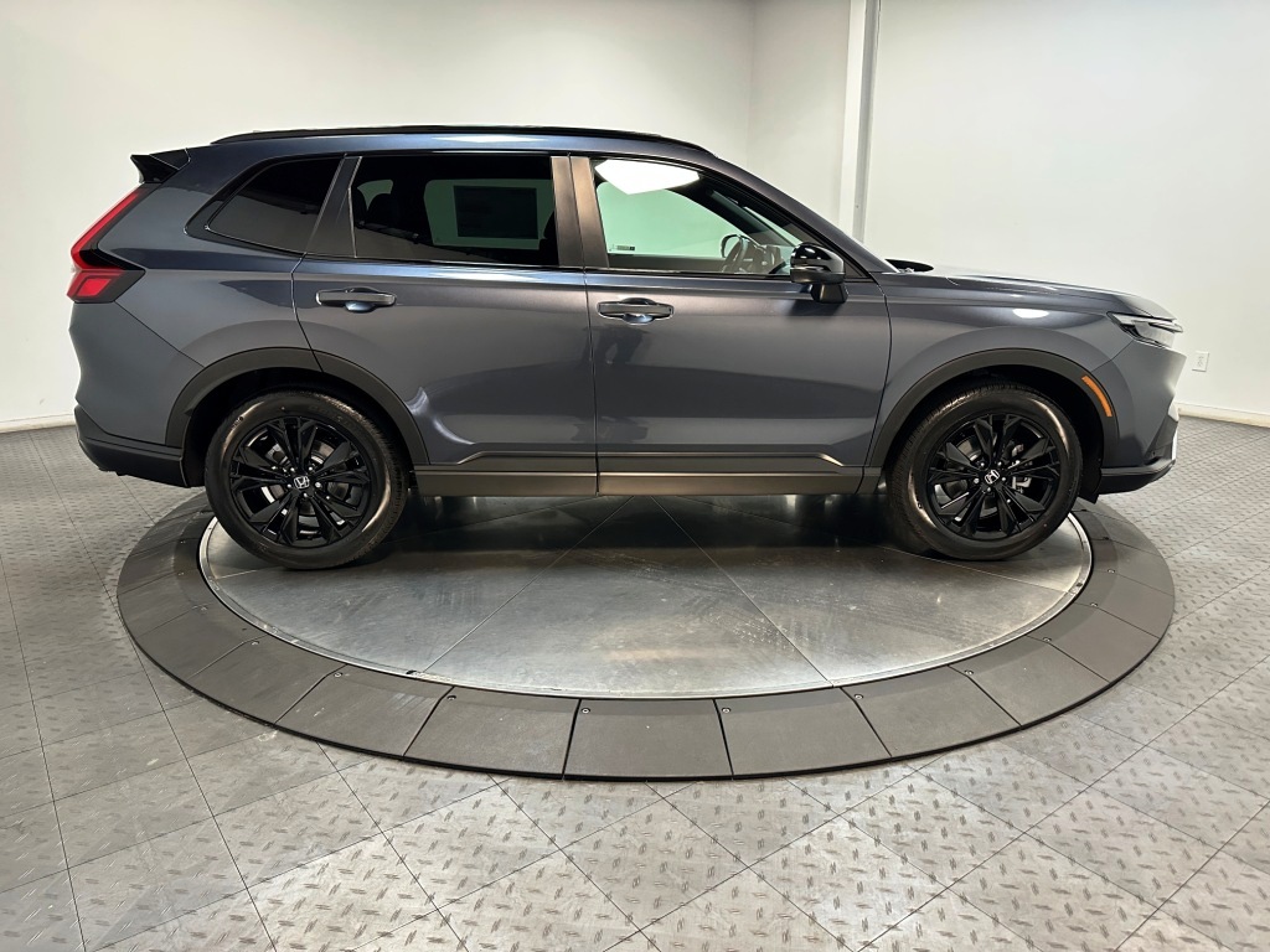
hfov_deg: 71.6
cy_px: 476
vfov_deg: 56.8
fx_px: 881
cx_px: 635
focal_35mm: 24
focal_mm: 6.86
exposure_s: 1/60
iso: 500
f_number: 1.78
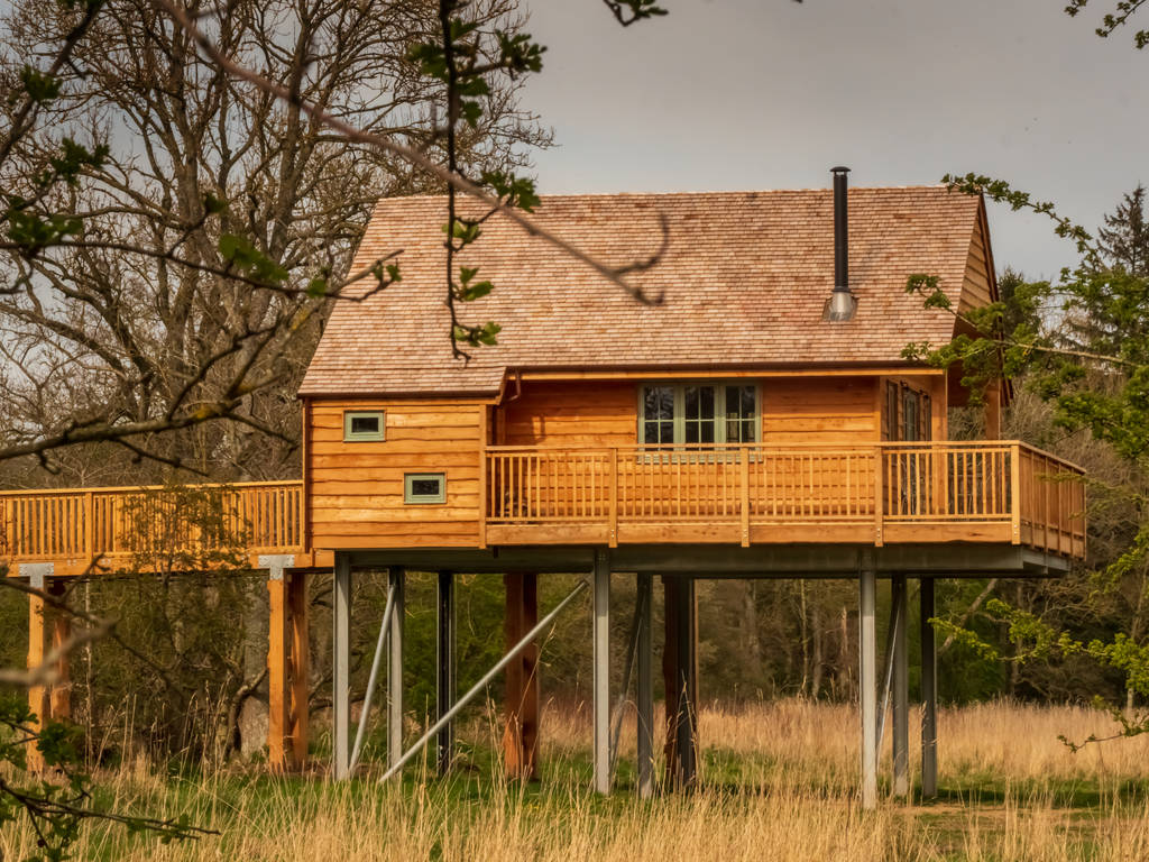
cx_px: 574
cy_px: 431
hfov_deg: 14.1
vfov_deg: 10.6
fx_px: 4647
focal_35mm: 140
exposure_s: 1/200
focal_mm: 70
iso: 1000
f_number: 22
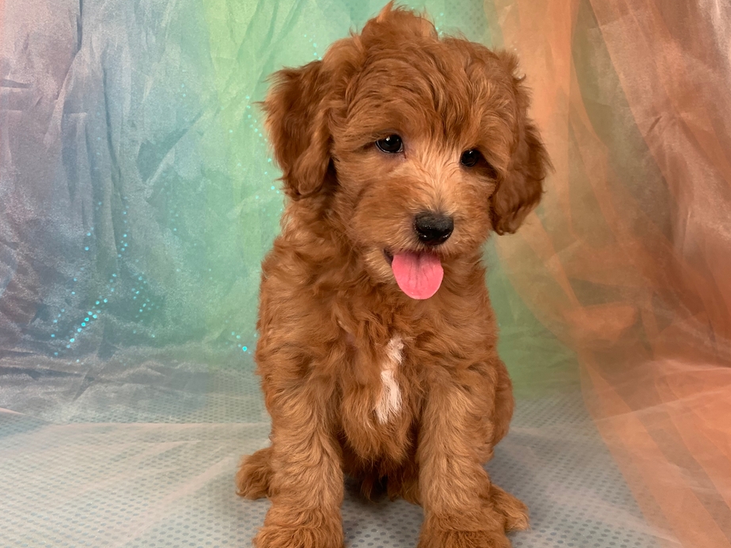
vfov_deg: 41.7
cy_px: 302
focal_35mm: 34
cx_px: 394
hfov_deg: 53.9
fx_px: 718
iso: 64
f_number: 1.8
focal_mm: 4.25
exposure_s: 1/60
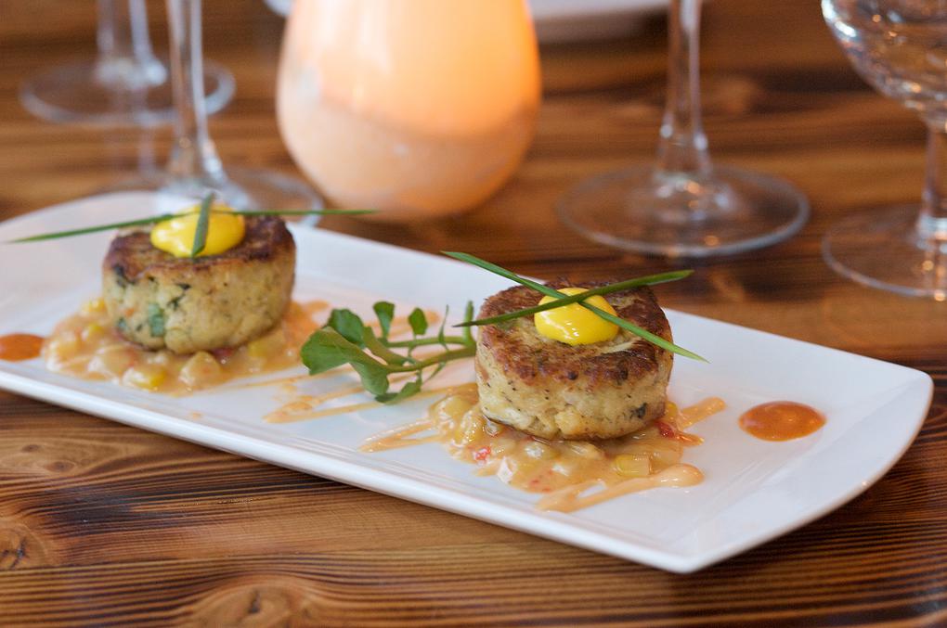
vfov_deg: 13.0
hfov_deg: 19.5
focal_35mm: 105
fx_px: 2758
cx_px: 474
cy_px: 314
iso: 3200
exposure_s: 1/60
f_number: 8
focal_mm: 105
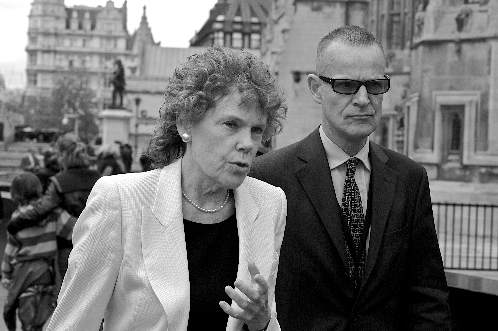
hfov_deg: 28.9
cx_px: 249
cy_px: 166
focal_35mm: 70
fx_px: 967
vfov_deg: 19.4
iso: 400
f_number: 10
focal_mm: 70
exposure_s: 1/640
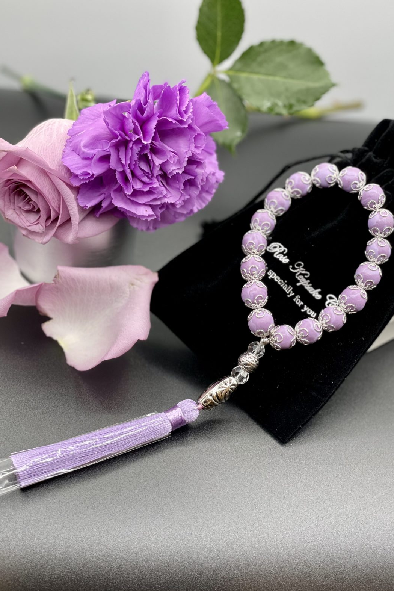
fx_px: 903
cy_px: 298
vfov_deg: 36.2
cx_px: 195
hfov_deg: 24.6
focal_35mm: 55
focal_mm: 6
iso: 64
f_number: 2
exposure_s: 1/101
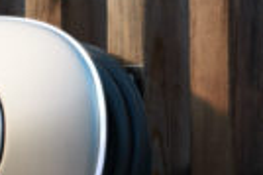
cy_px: 192
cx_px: 102
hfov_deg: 5.9
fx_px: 2532
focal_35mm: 347
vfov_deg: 3.9
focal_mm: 85
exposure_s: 1/320
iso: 80
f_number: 3.2
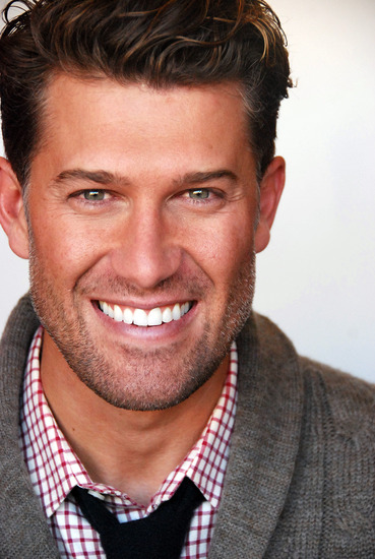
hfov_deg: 10.2
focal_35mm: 135
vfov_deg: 15.2
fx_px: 2100
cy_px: 280
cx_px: 188
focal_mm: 90
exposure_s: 1/125
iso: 1600
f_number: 5.3
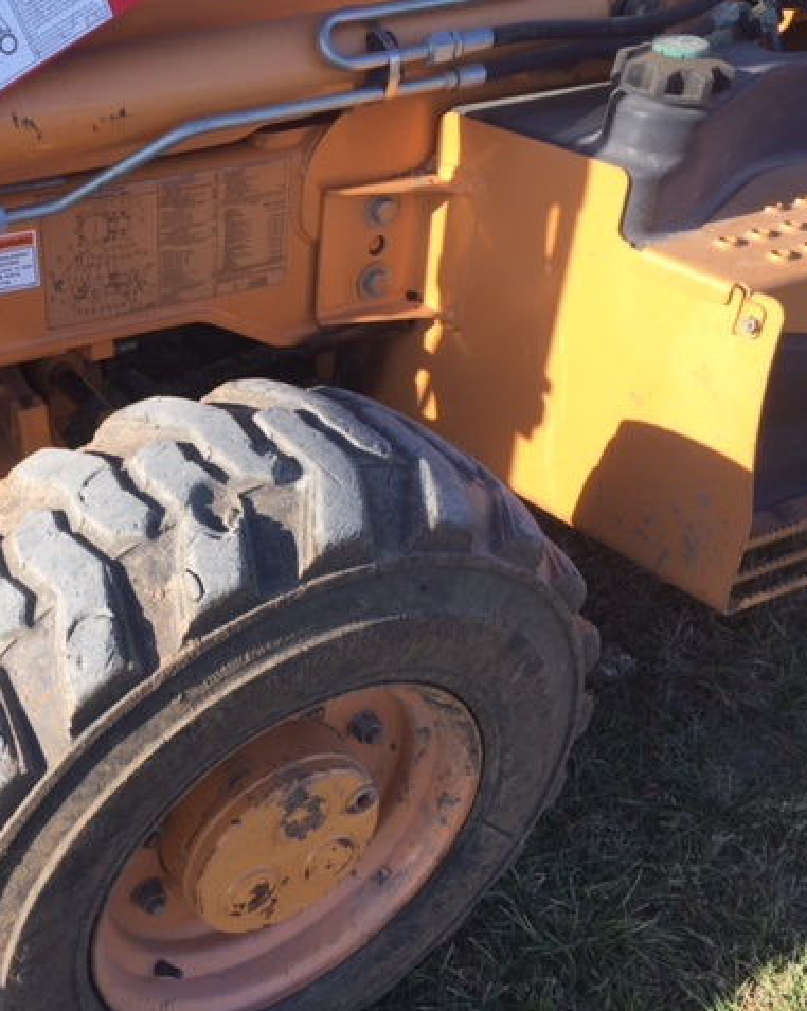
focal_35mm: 38
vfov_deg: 48.0
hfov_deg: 38.1
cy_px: 507
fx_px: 1136
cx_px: 195
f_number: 2.2
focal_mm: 4.15
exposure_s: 1/694
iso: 32
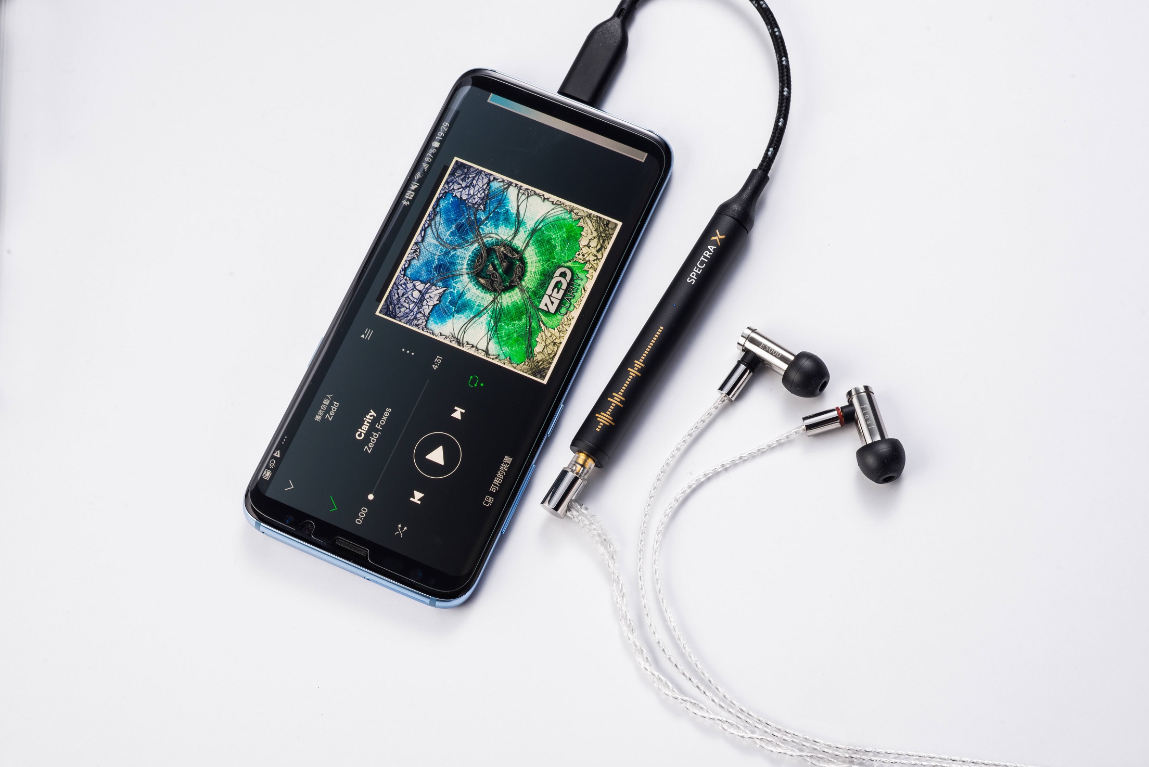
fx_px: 1916
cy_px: 384
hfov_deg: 33.4
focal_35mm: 60
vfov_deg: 22.6
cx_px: 574
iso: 100
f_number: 22
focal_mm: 60
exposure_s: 1/90
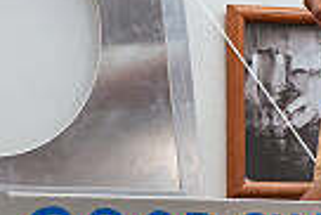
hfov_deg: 7.0
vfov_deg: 4.7
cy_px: 237
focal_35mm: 294
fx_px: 2624
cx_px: 130
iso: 3200
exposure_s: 1/200
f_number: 8
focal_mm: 50
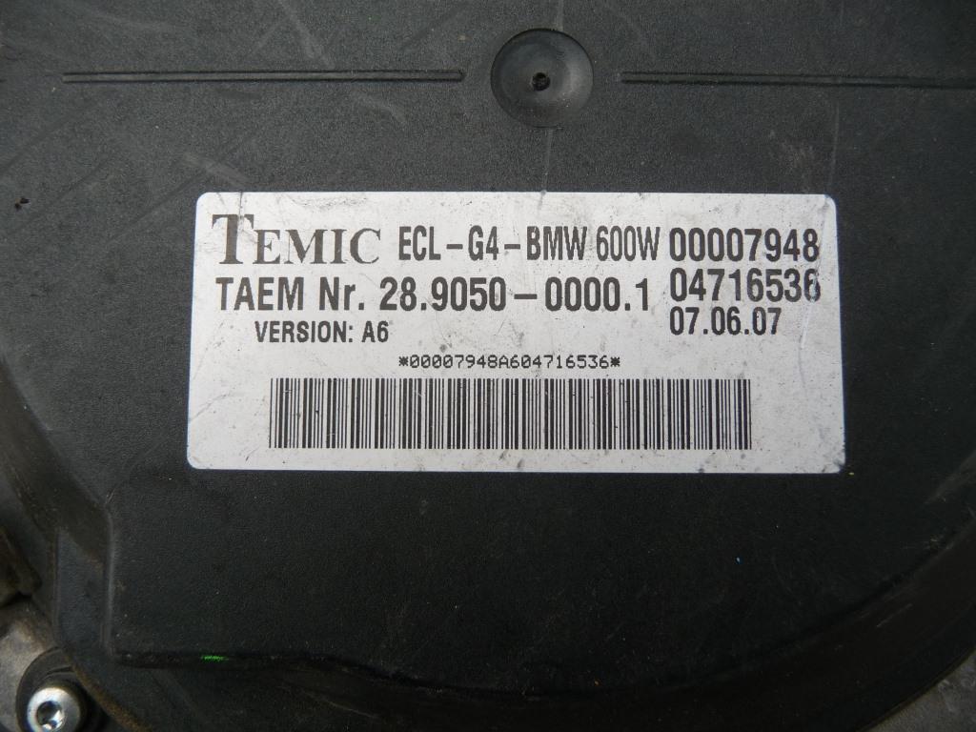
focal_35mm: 28
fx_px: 789
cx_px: 488
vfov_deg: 49.7
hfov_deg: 63.4
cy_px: 366
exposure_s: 1/400
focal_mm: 4.7
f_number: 3.3
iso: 100
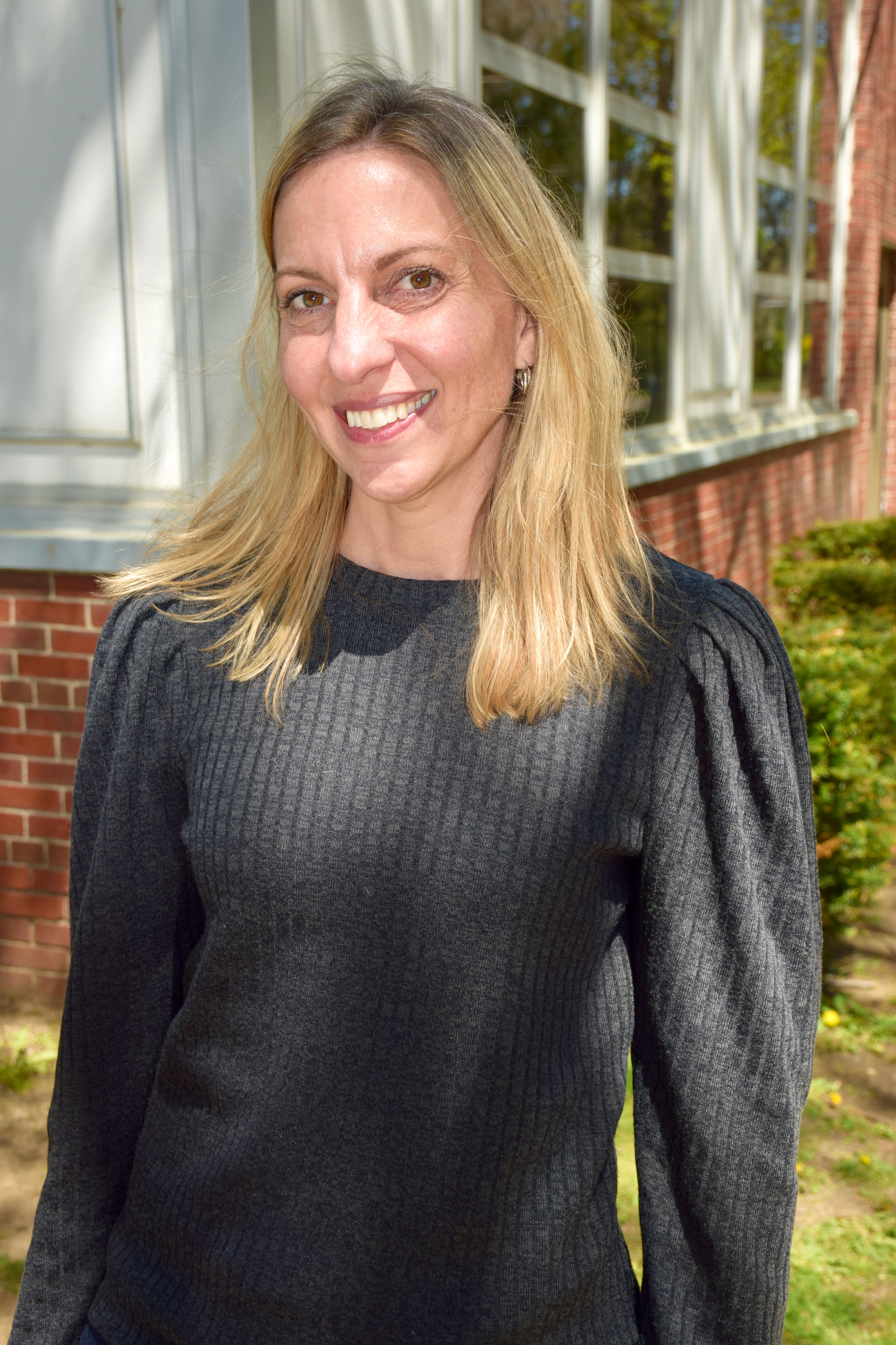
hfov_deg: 28.1
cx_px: 448
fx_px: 1792
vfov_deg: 41.1
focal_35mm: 48
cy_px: 672
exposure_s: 1/200
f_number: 6.3
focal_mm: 32
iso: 100
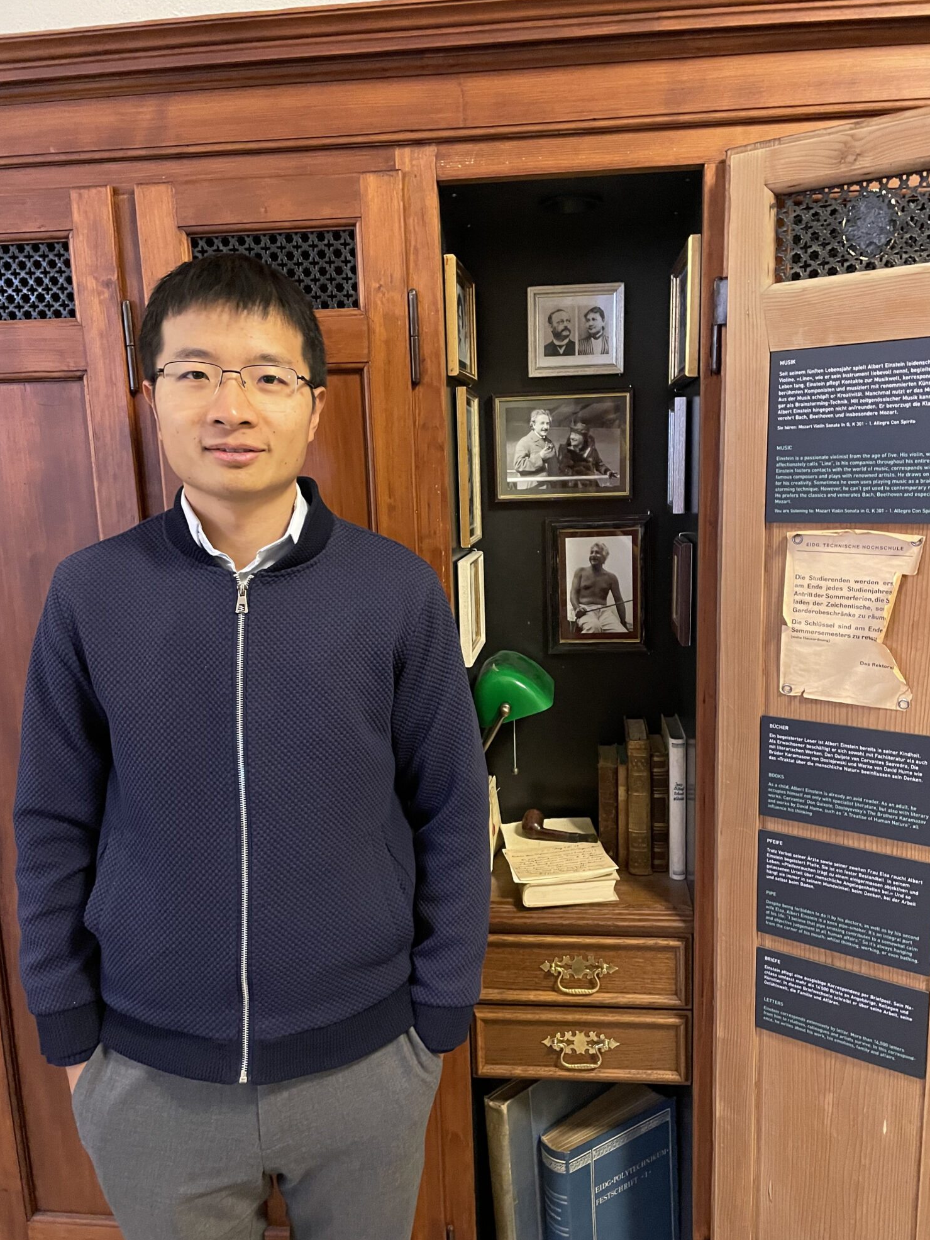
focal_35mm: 27
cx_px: 482
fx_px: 967
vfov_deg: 65.3
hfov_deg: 51.3
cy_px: 632
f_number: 1.6
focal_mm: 4.2
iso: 400
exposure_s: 1/50
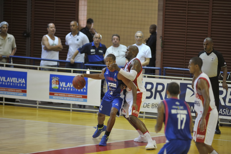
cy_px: 77
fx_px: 1924
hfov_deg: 6.9
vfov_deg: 4.6
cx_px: 116
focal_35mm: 300
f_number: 2.8
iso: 800
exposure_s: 1/250
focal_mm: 300
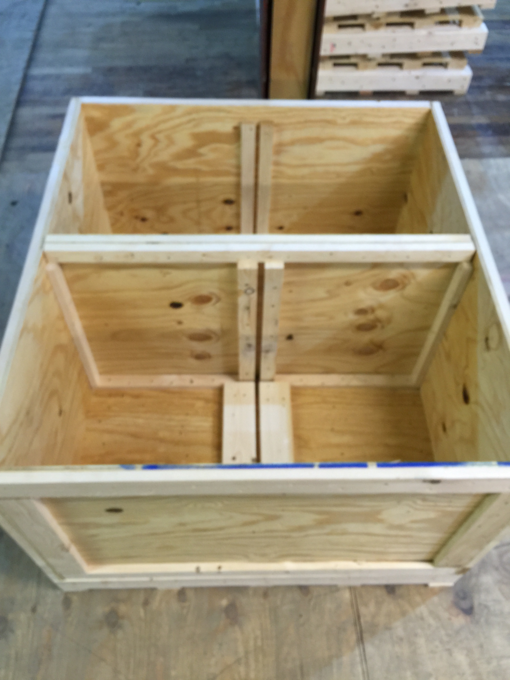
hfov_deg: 48.2
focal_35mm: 29
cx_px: 255
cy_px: 340
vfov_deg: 61.7
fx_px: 570
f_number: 2.2
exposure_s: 1/15
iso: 50
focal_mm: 4.15
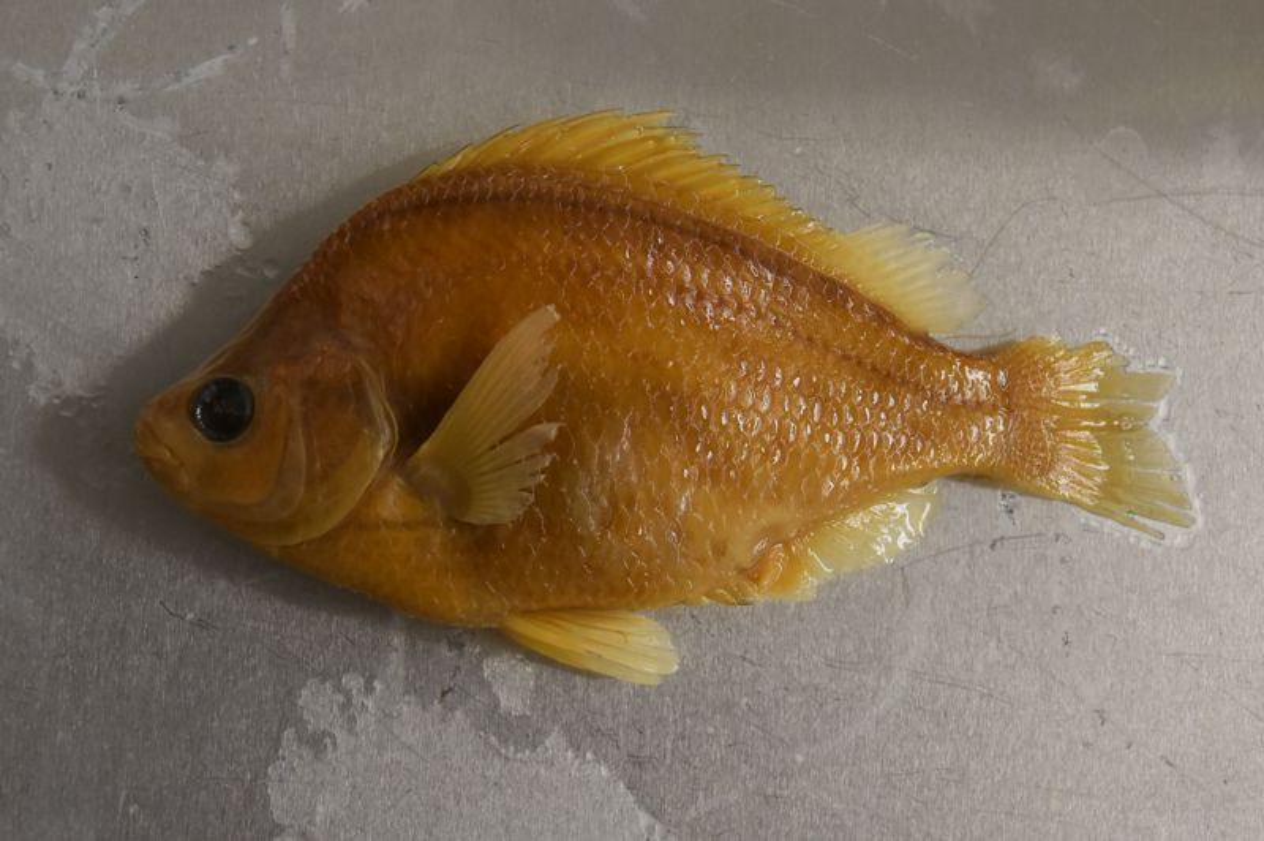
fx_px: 1842
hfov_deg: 37.9
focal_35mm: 52
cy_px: 420
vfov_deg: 25.7
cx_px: 632
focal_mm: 35
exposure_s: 1/60
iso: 900
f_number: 4.5
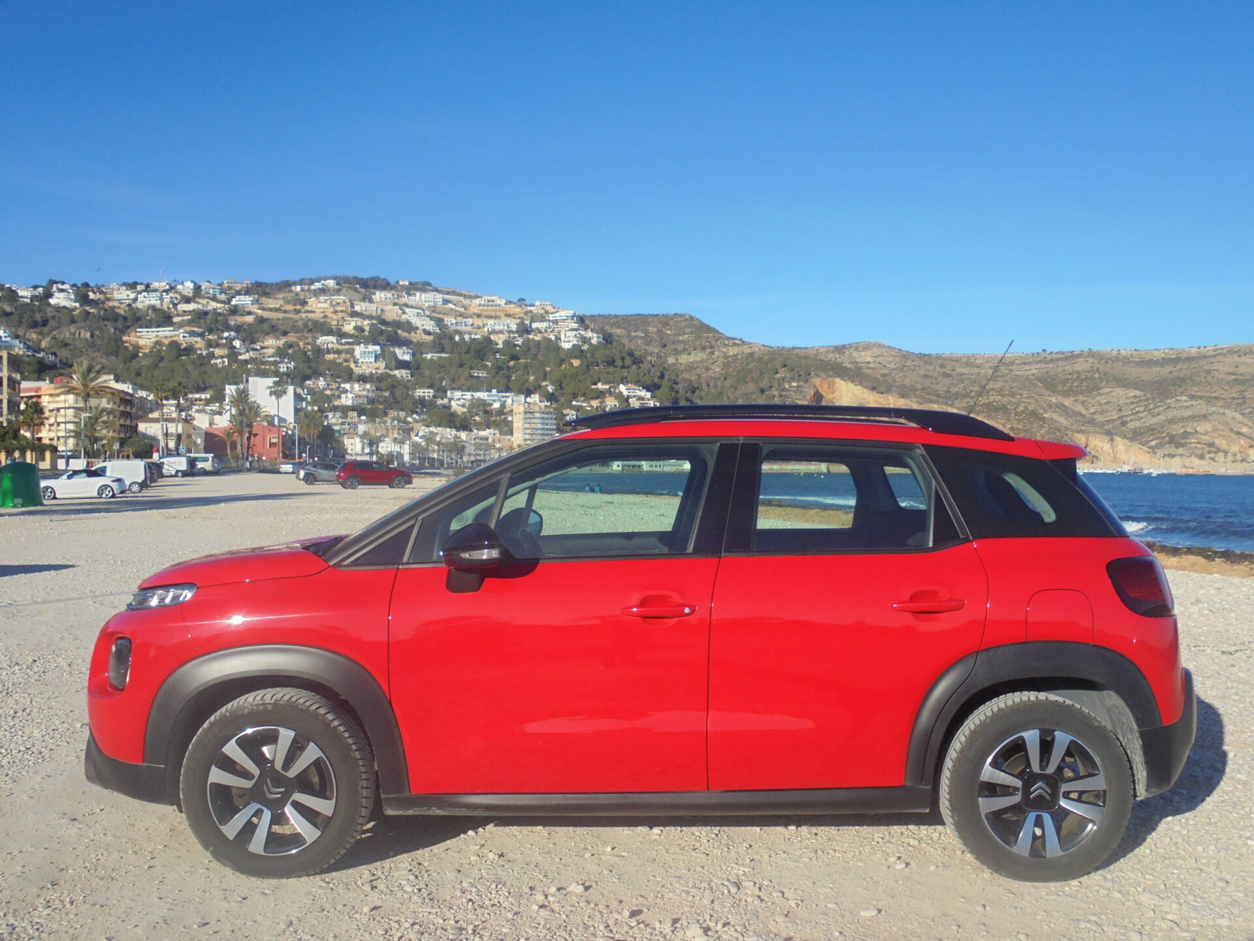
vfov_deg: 41.8
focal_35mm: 34
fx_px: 1232
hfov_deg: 54.0
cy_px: 470
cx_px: 627
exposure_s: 1/125
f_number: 12.5
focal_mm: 6.1
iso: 100
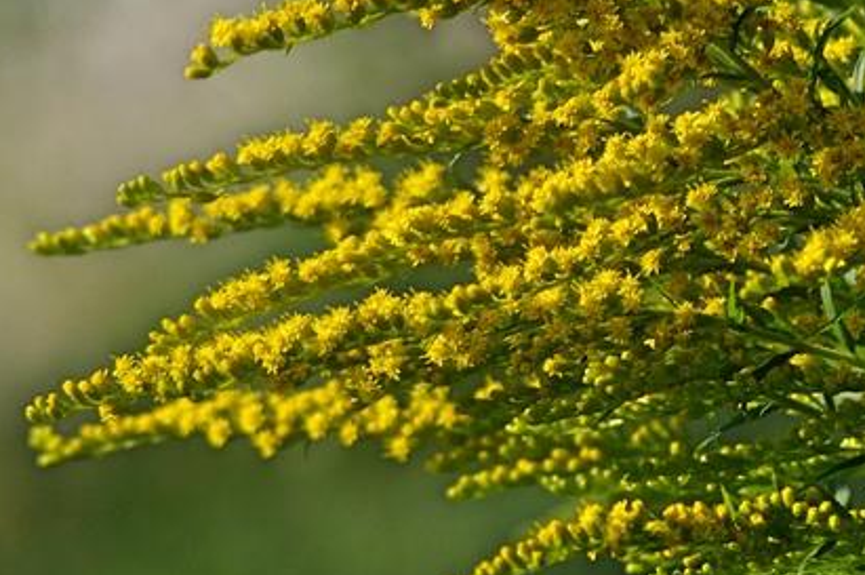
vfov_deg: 1.3
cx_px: 629
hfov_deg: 1.9
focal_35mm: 1094
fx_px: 26255
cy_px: 240
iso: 200
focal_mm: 300
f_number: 10
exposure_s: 1/400
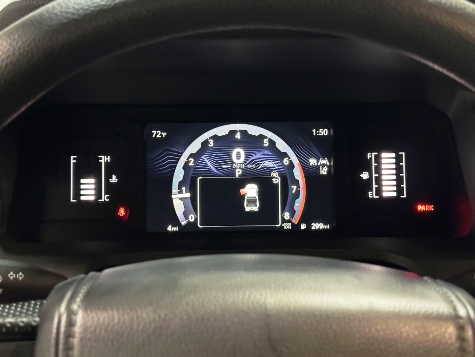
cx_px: 238
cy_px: 178
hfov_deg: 39.7
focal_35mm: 48
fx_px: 659
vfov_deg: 30.3
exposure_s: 1/30
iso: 640
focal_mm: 6.86
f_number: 1.78
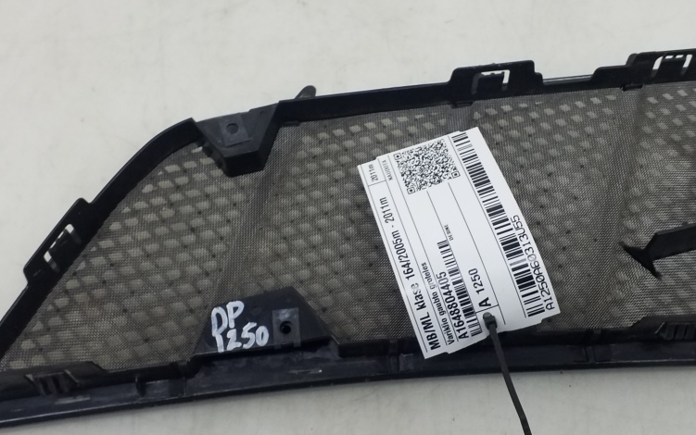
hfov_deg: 50.4
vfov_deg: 32.8
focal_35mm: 39
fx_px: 740
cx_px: 364
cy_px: 221
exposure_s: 1/50
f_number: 1.9
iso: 100
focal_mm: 3.6
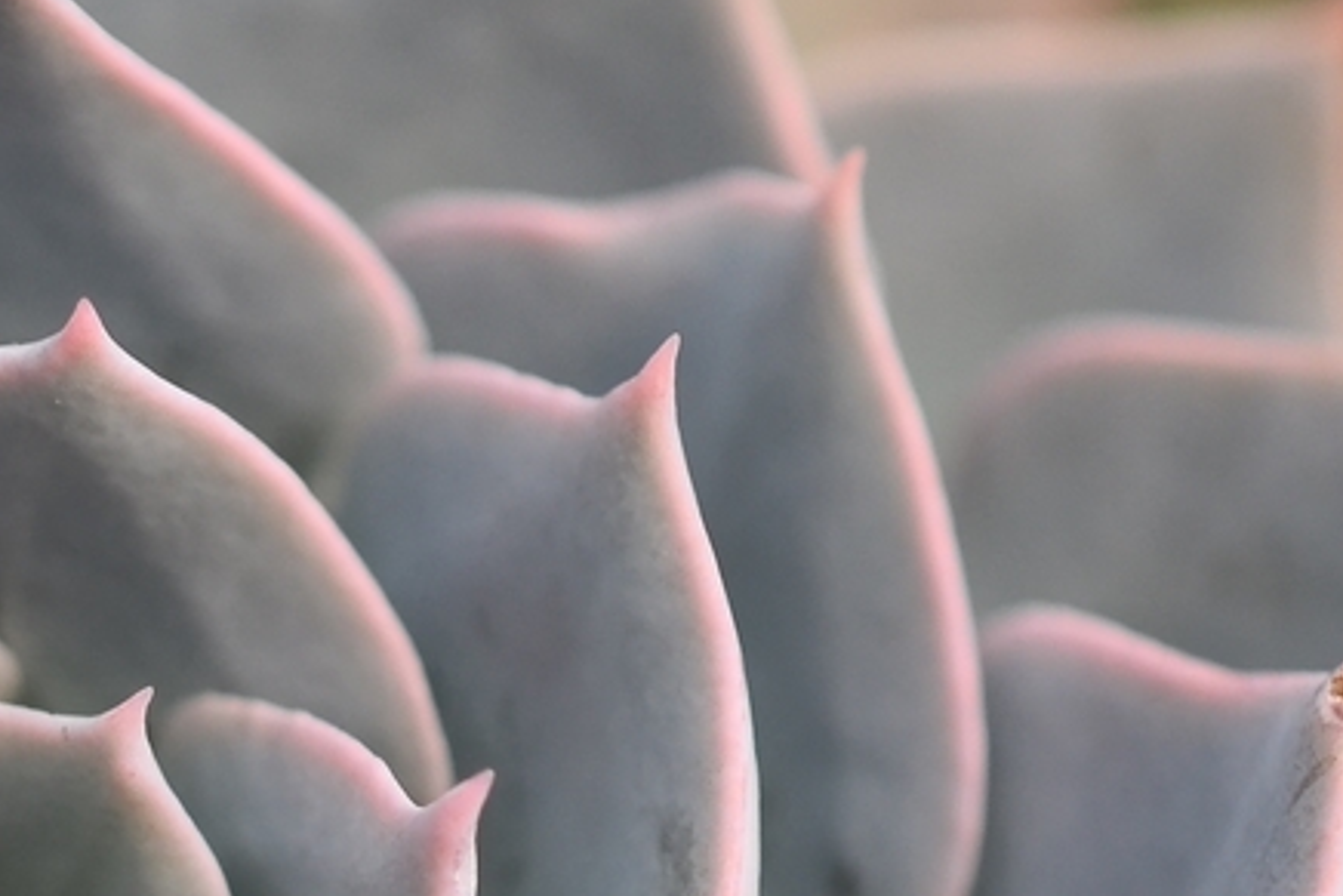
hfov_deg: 9.1
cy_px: 684
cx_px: -319
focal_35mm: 224
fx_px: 8359
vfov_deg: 6.1
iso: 400
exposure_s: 1/3200
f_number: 3.5
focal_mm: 40
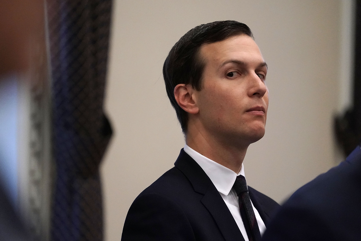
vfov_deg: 3.4
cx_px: 180
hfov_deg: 5.2
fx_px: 4011
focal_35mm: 400
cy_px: 120
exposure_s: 1/320
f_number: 5.6
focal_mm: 400
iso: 8000
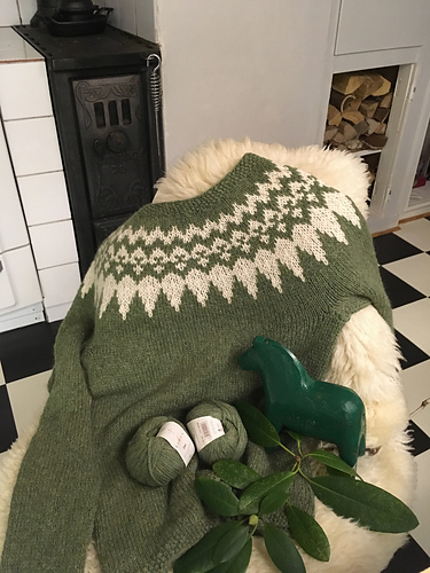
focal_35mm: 29
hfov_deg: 48.2
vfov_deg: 61.7
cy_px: 286
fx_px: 480
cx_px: 215
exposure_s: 1/17
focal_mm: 4.15
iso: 250
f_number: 2.2
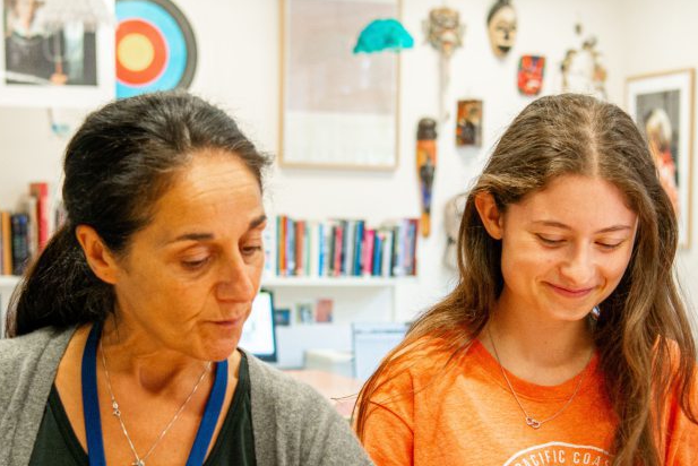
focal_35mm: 98
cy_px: 394
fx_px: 1901
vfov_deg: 13.9
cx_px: 391
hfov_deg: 20.8
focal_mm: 42
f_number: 4
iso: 800
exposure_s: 1/80
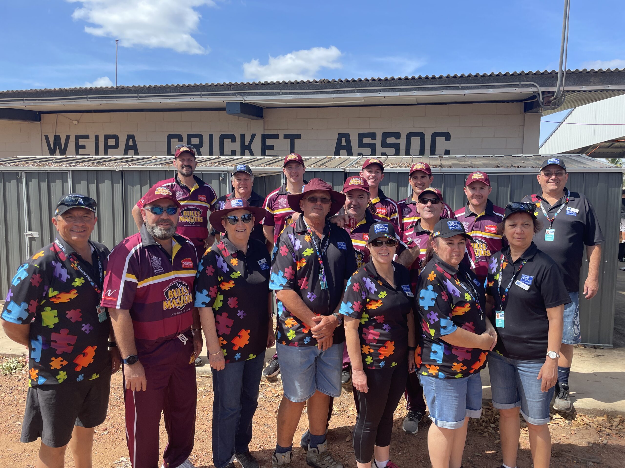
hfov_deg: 67.3
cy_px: 234
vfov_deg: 53.1
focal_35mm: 26
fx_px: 469
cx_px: 312
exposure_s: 1/1319
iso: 32
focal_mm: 4.2
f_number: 1.6
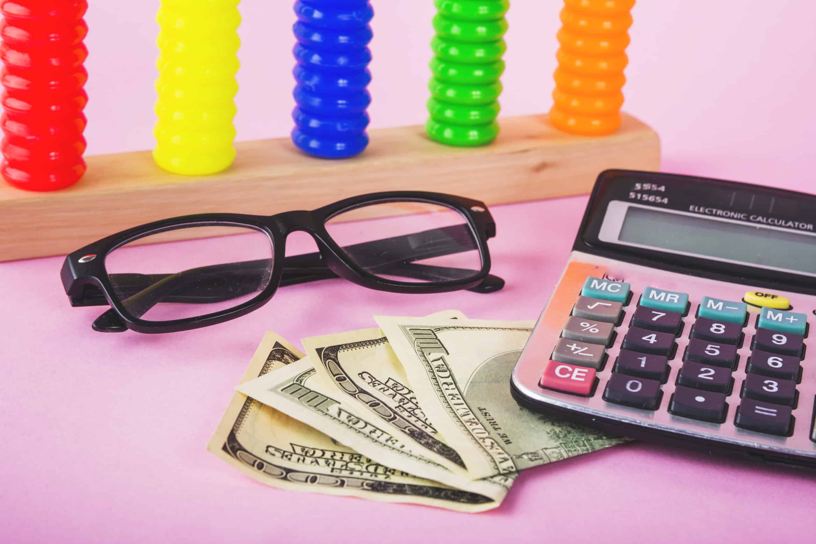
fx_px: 1700
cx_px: 408
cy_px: 272
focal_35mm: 75
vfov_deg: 18.2
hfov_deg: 27.0
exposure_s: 1/200
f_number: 8
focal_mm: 50
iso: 100
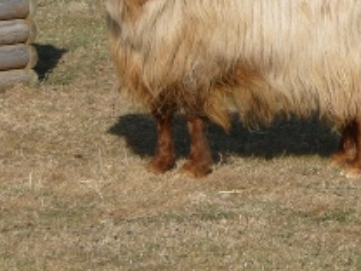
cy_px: 80
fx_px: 3170
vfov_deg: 4.9
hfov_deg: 6.5
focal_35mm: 304
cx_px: 288
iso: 100
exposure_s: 1/800
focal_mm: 24.1
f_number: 4.8
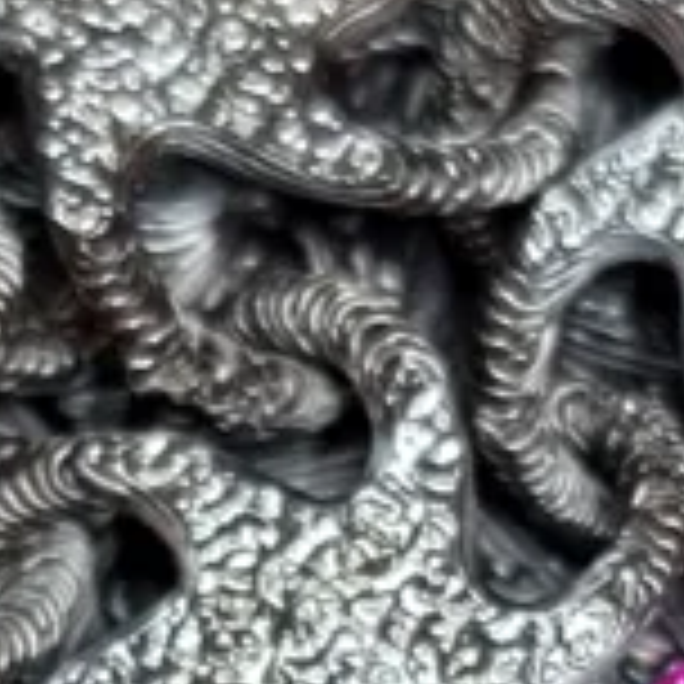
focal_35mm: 58
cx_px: 518
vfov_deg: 28.1
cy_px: 652
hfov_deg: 29.1
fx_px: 1297
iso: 100
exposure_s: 1/120
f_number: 1.8
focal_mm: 7
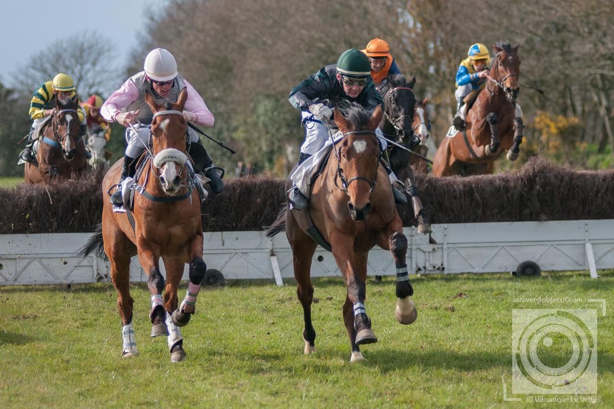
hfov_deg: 11.0
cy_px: 204
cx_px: 307
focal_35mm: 188
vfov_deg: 7.3
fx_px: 3198
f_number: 2.8
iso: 400
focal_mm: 125
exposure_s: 1/4000
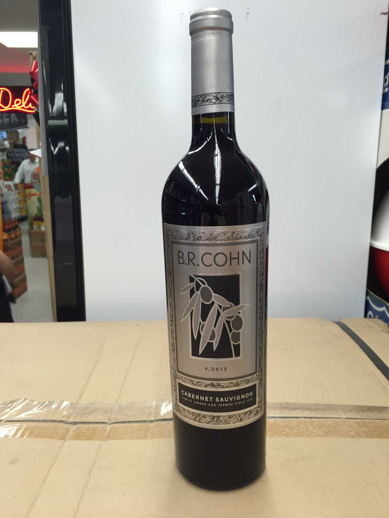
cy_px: 259
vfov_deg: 61.7
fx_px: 435
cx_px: 194
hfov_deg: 48.2
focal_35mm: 29
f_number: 2.2
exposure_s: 1/40
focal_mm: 4.15
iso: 40
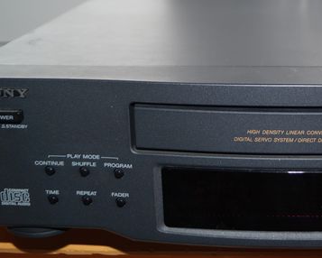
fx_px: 601
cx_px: 303
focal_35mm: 63
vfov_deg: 23.7
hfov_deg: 28.6
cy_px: 38
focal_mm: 20
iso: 160
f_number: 4
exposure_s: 1/60
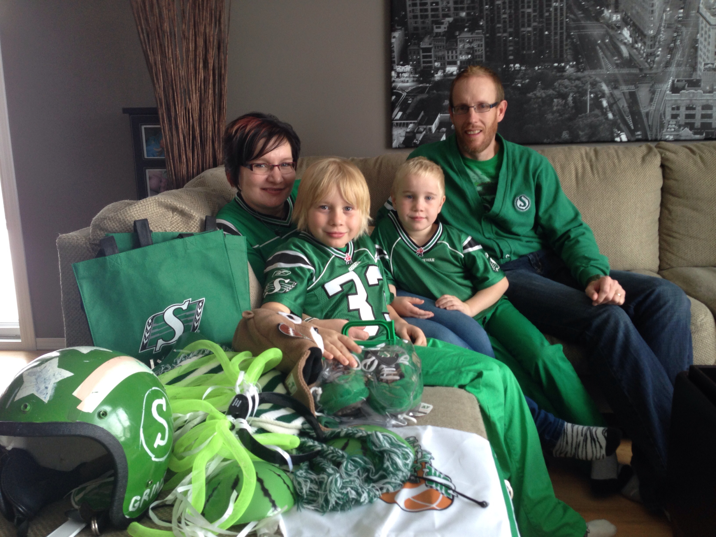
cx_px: 358
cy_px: 268
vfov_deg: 42.9
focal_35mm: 33
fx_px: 683
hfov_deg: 55.4
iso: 64
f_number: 2.4
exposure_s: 1/20
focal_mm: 4.12
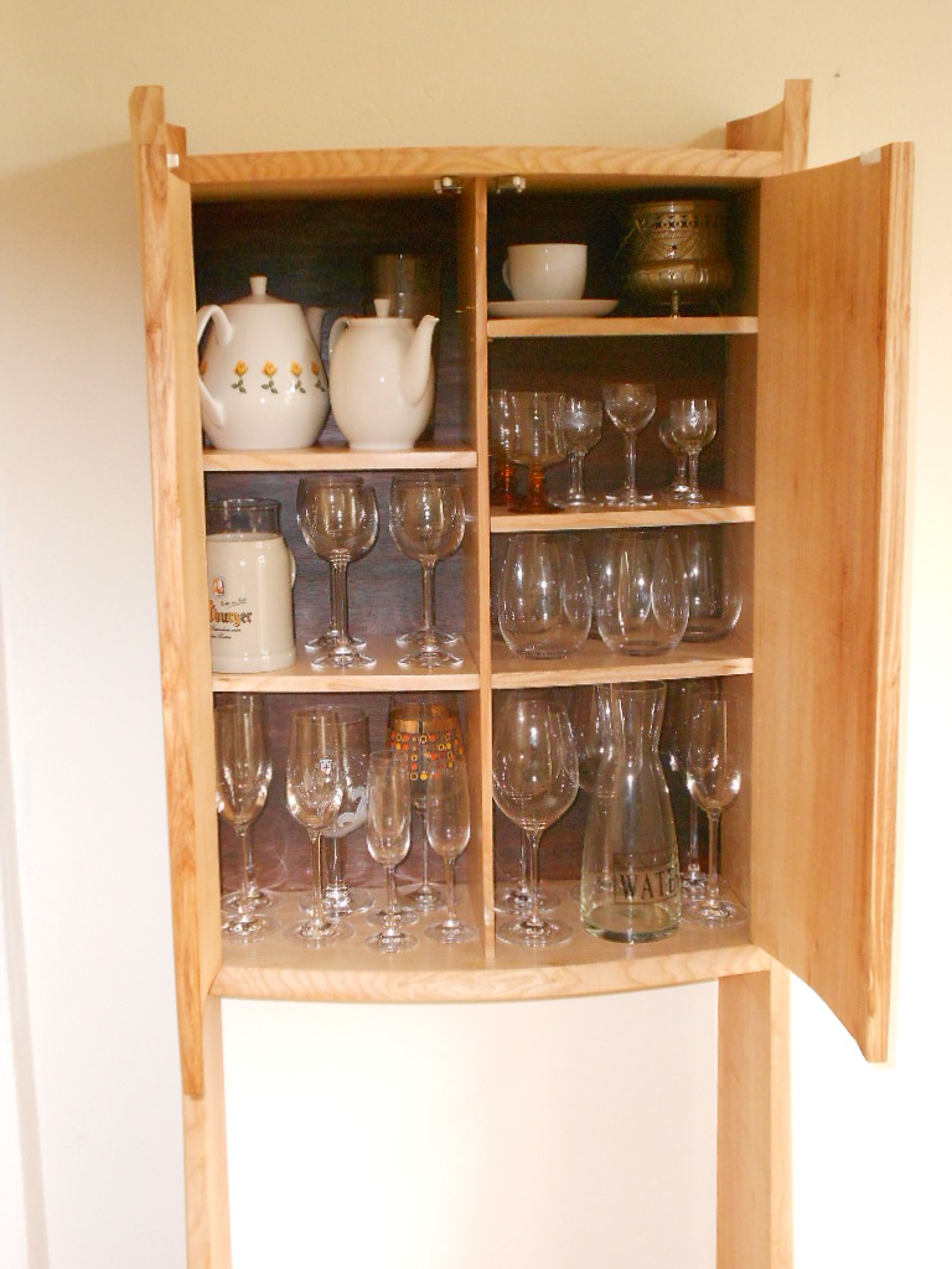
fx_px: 1577
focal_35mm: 43
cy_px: 634
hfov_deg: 33.6
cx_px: 476
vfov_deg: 43.9
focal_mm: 7.7
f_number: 4.2
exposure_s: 1/30
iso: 500
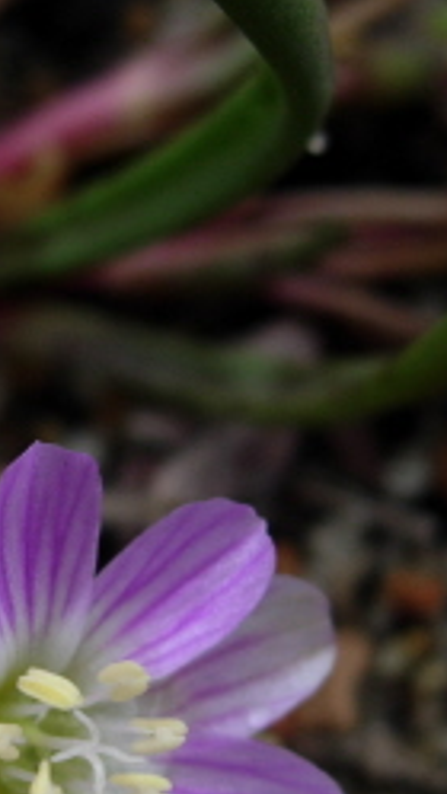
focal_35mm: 83
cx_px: 22
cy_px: 585
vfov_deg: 25.3
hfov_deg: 14.4
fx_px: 1750
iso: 64
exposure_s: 1/592
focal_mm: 7.8
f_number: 2.8
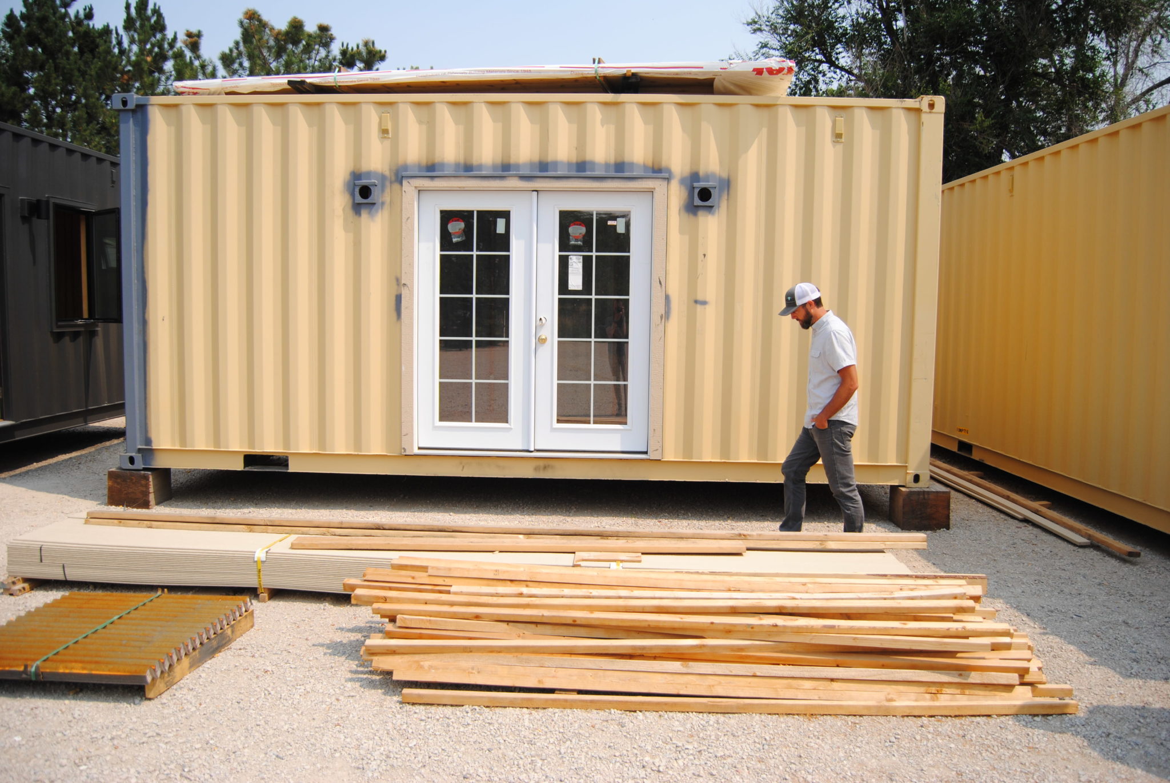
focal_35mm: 27
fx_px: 879
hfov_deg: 67.3
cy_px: 392
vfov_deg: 48.1
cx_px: 585
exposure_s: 1/1250
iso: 100
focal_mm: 18
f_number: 4.5
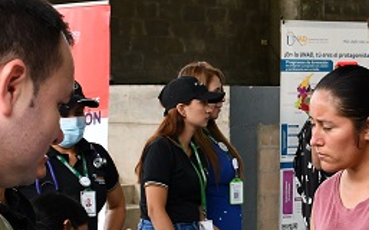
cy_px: 160
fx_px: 1085
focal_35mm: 108
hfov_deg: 18.9
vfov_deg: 12.1
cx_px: 352
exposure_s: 1/250
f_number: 7.1
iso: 200
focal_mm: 23
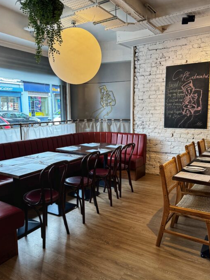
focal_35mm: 28
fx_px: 227
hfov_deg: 49.7
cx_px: 98
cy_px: 142
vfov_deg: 63.5
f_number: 1.78
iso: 160
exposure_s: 1/100
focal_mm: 6.76
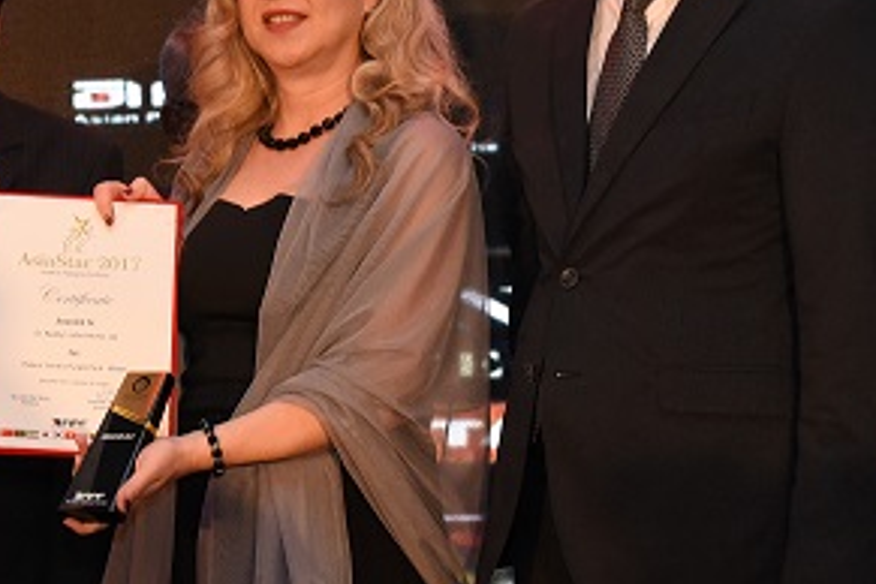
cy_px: 135
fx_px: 3139
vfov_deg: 10.6
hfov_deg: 15.7
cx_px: 126
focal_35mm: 129
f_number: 6.3
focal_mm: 50
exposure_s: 1/200
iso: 5000
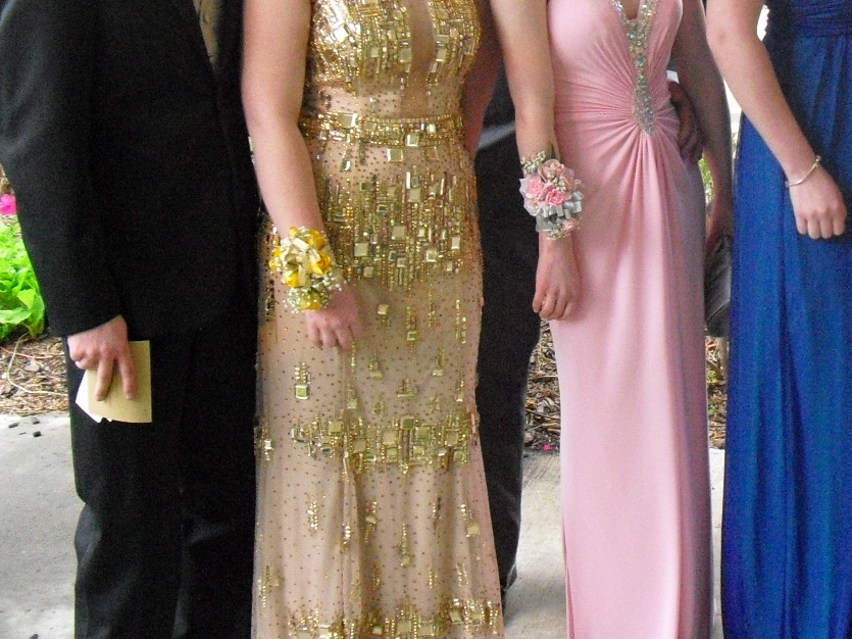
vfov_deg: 21.2
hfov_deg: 27.2
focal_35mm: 69
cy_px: 213
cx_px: 770
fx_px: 1698
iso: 800
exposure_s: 1/60
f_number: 3.1
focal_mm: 6.3
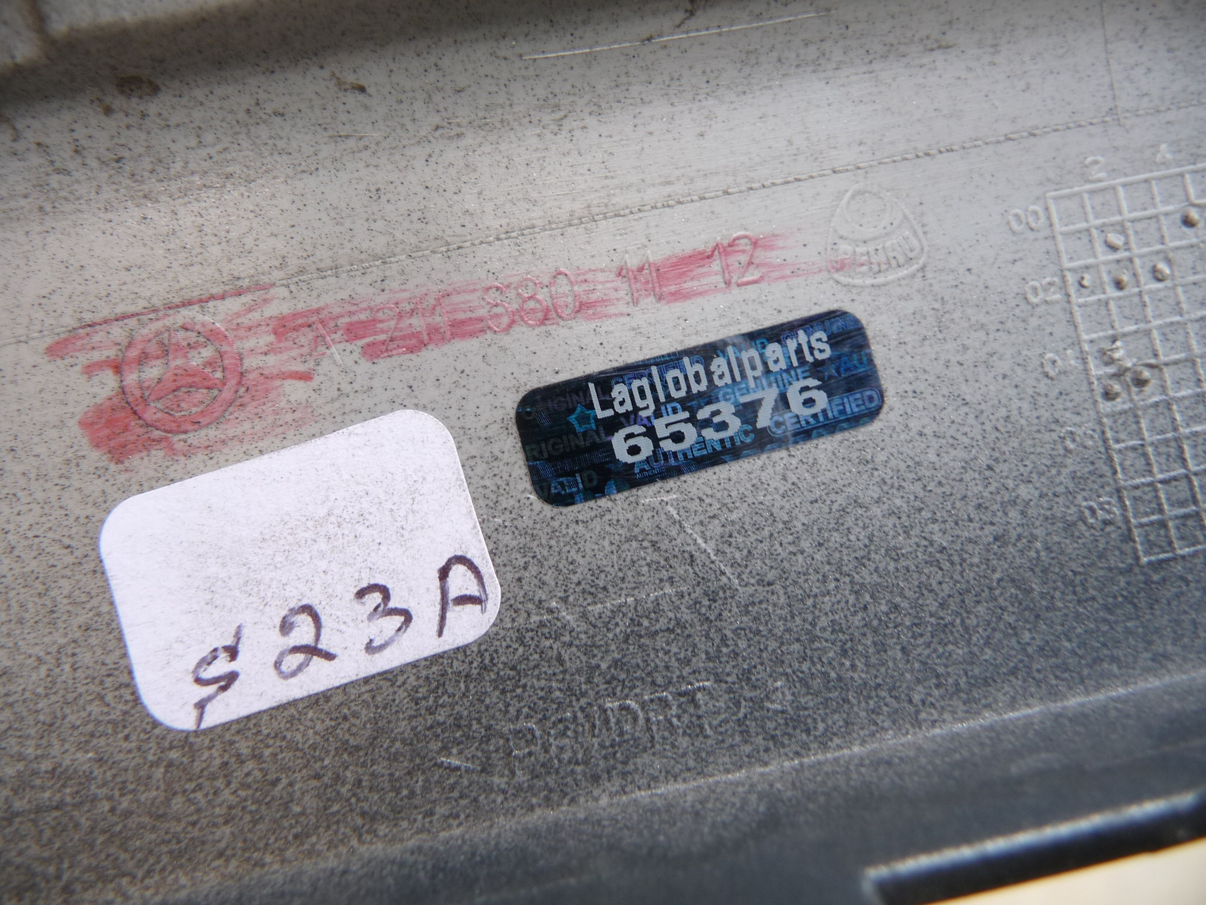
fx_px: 976
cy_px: 452
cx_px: 603
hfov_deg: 63.4
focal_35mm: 28
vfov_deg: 49.7
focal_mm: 4.7
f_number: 3.3
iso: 100
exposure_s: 1/50
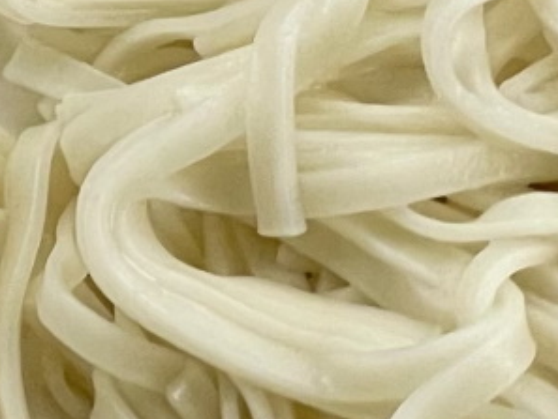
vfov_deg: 4.1
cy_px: -383
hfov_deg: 5.2
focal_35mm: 358
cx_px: -1169
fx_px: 5773
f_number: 2
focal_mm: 6
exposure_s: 1/100
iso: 64
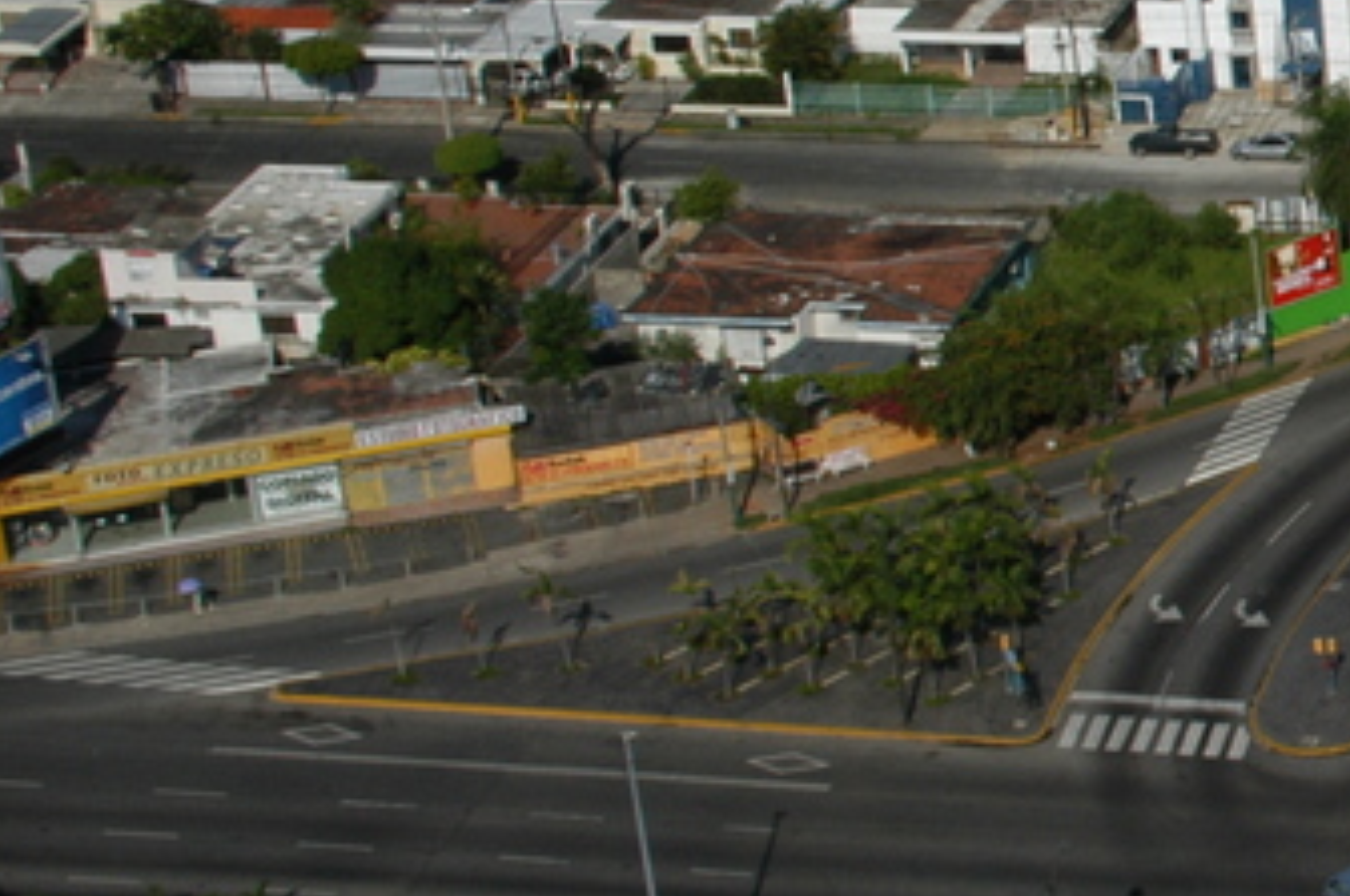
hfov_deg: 14.8
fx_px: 4793
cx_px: 2053
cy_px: 279
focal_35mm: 128
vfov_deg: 10.7
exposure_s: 1/320
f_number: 14
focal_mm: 28
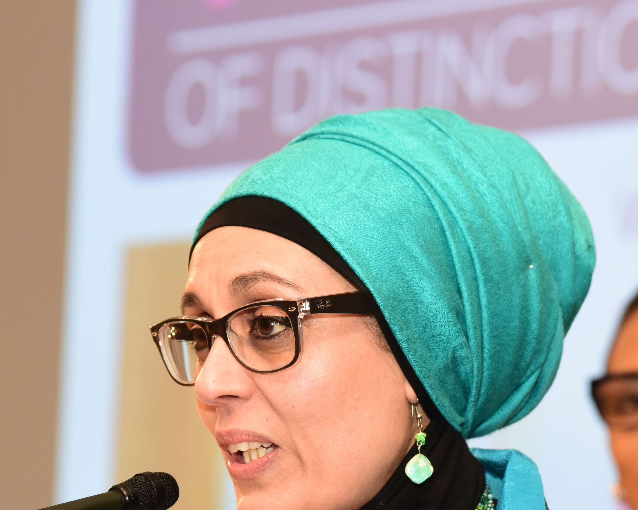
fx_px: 4607
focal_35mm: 244
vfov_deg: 6.3
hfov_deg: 7.9
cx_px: 278
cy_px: 454
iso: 2000
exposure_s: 1/125
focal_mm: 120
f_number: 5.6
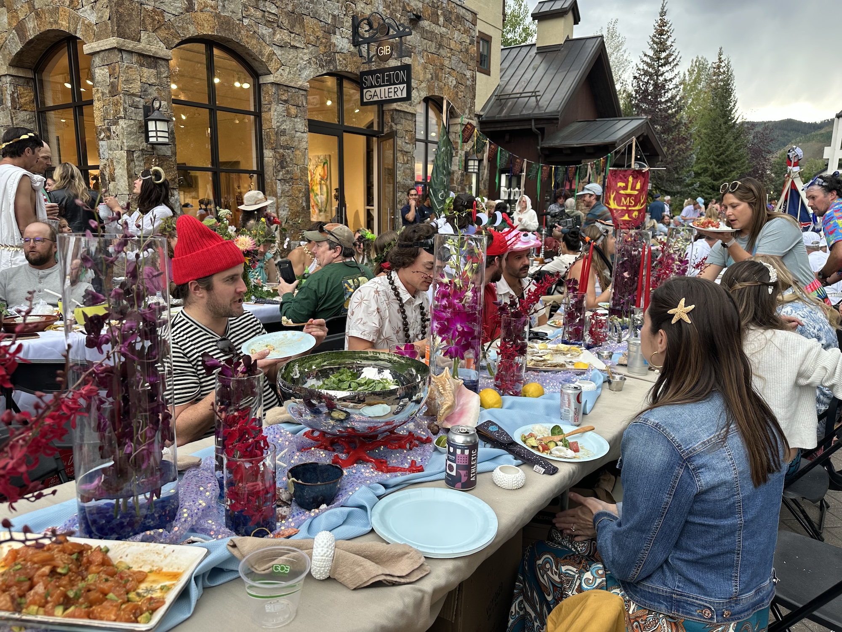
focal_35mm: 24
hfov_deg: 71.6
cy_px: 316
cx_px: 421
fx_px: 584
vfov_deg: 56.8
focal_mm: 6.86
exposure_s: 1/121
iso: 80
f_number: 1.78
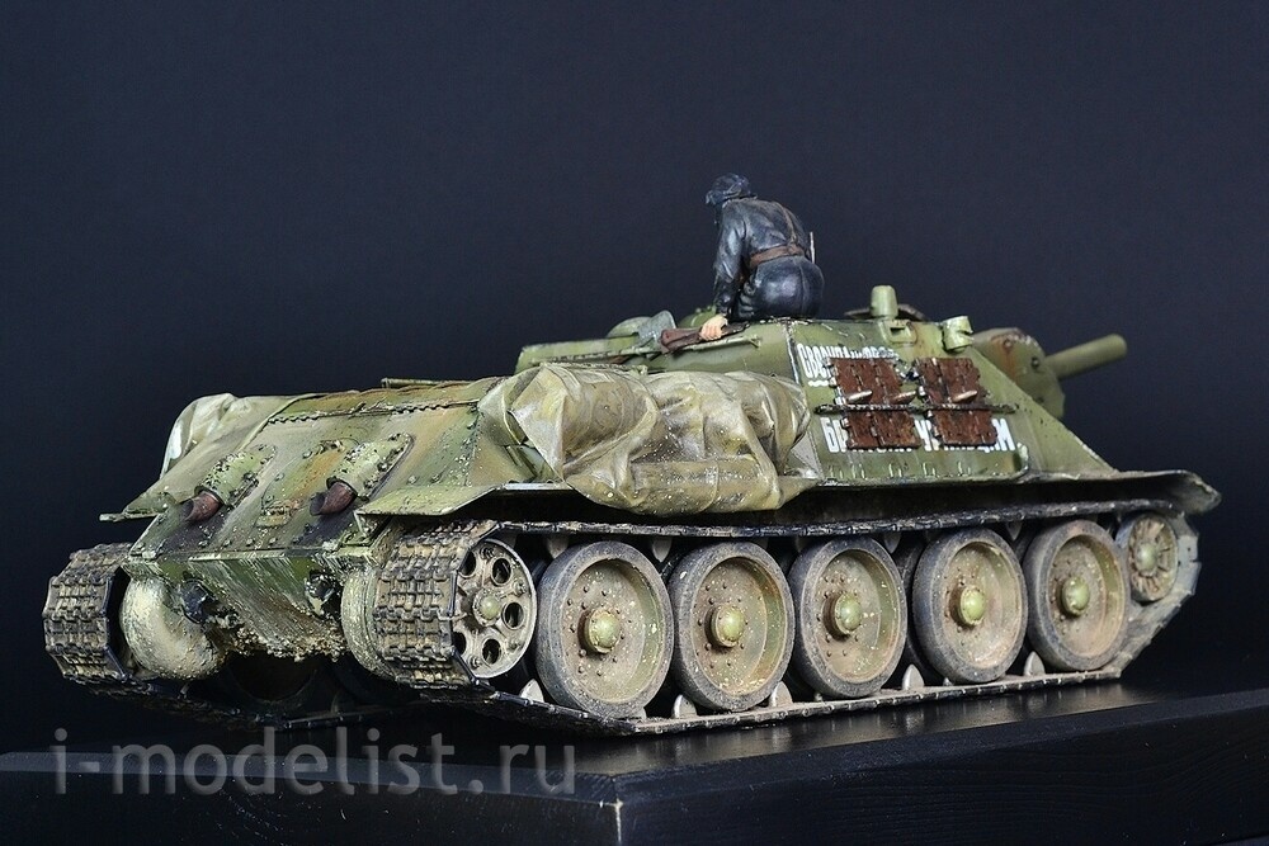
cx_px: 634
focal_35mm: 60
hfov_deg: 33.4
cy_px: 423
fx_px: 2115
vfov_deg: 22.6
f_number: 13
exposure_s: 1.3
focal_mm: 40
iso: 100
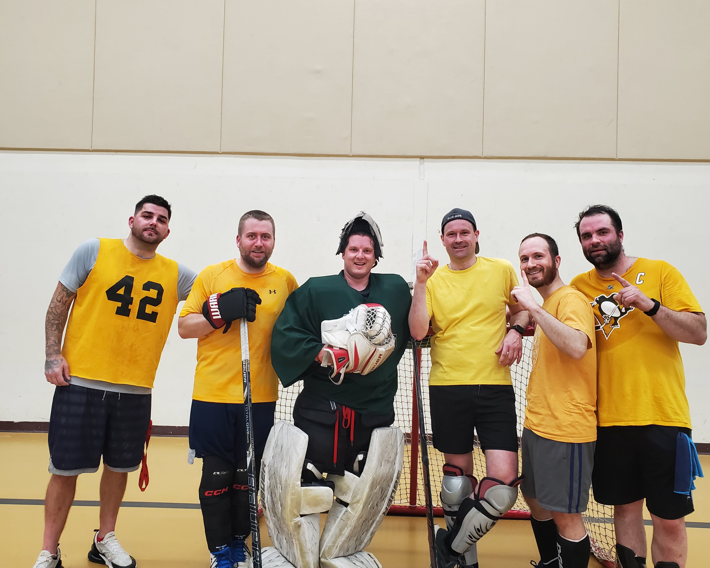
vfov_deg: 50.0
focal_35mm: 29
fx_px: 609
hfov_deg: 60.4
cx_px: 363
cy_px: 272
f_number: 2.4
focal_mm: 4.3
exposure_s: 1/40
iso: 200
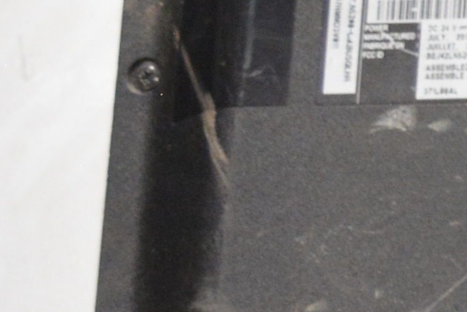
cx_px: 1755
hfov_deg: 6.2
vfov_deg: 4.8
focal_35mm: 283
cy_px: 343
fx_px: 3672
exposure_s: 1/30
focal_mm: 24
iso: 1600
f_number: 4
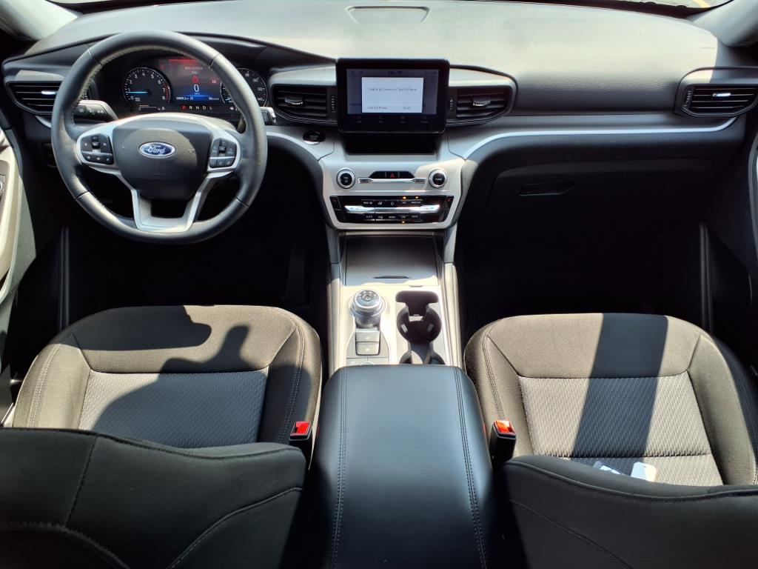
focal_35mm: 27
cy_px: 284
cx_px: 379
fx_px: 591
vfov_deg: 51.4
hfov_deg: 65.3
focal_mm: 3.58
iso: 40
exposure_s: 1/222
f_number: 1.9
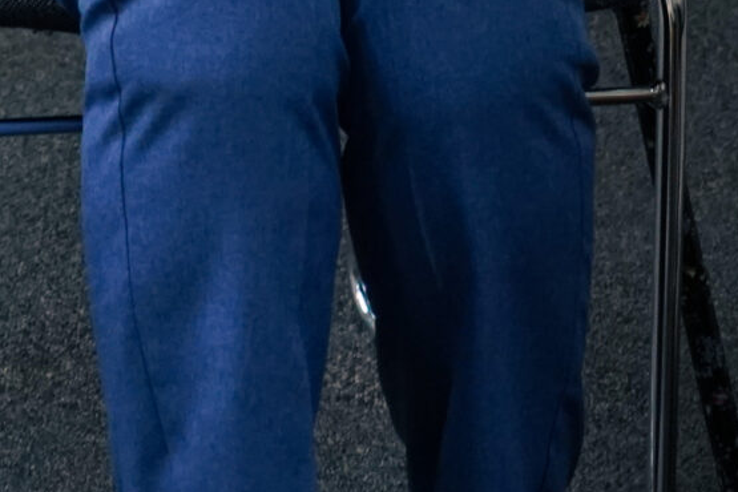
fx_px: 4346
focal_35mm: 212
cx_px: -670
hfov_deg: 9.2
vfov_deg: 6.3
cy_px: -518
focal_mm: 46
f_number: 4
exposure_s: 1/50
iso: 3200
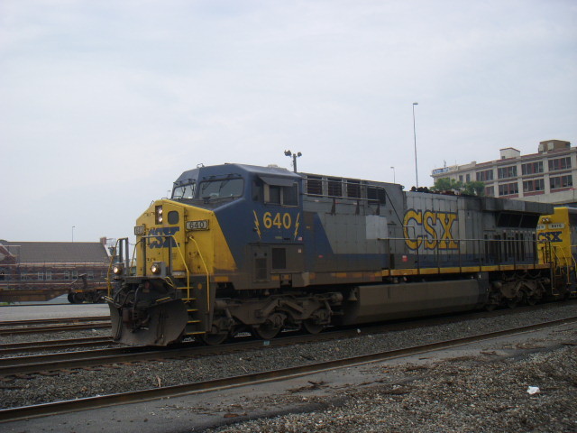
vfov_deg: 30.9
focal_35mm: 47
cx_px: 288
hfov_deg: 40.4
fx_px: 783
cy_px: 216
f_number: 3.4
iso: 100
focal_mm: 7.9
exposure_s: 1/800
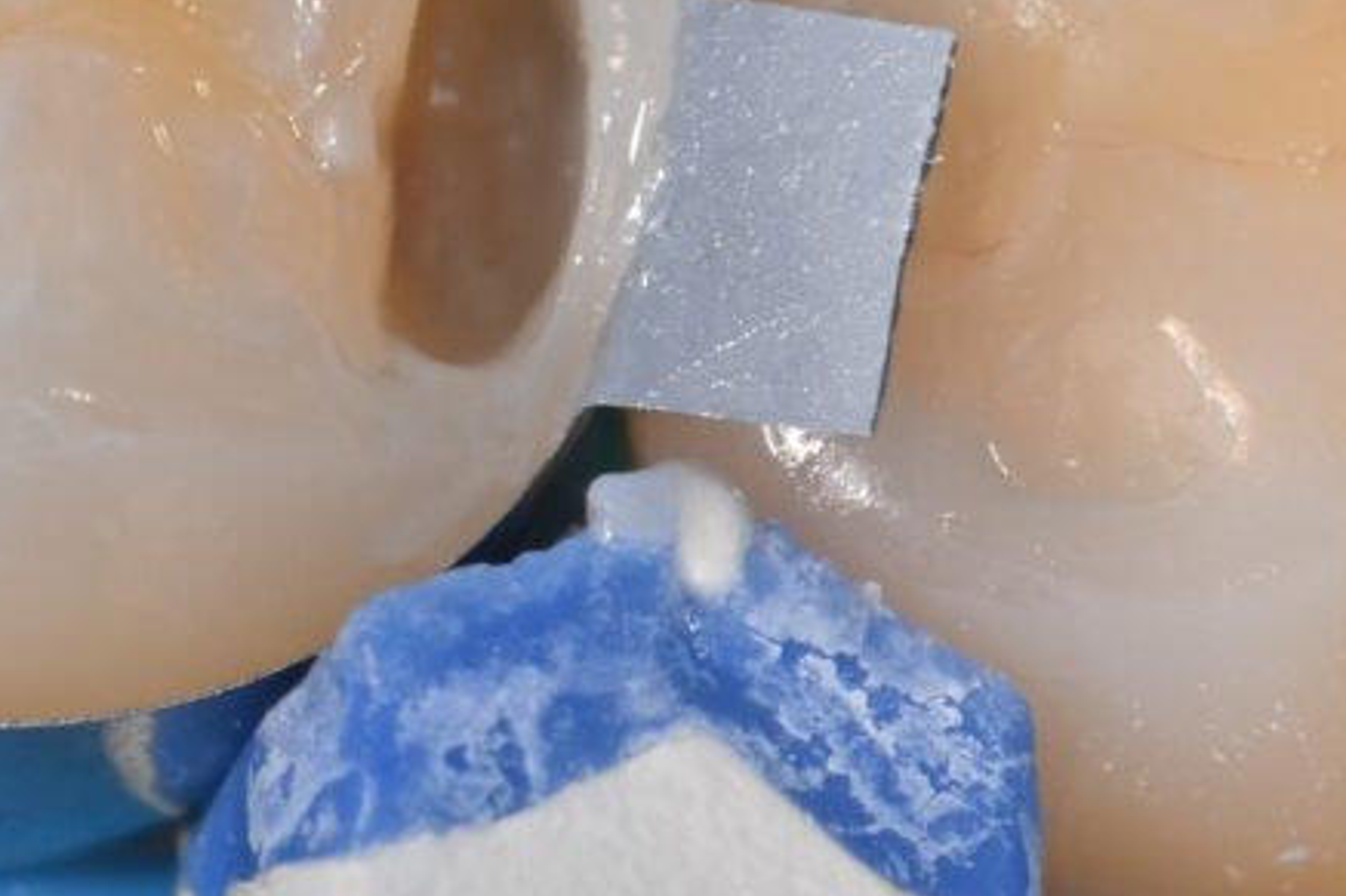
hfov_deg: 5.6
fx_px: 13753
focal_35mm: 368
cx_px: 139
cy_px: 34
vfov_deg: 3.7
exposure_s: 1/160
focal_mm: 105
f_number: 32
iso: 200
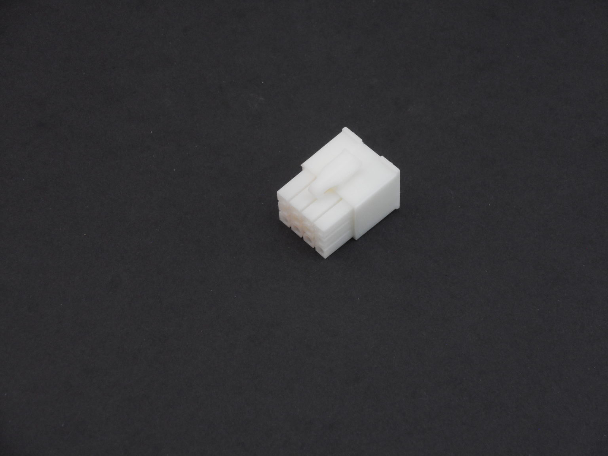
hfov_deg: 22.0
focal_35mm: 89
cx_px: 304
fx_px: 1563
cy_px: 228
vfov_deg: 16.6
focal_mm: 15.9
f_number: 5.6
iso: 250
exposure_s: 1/60
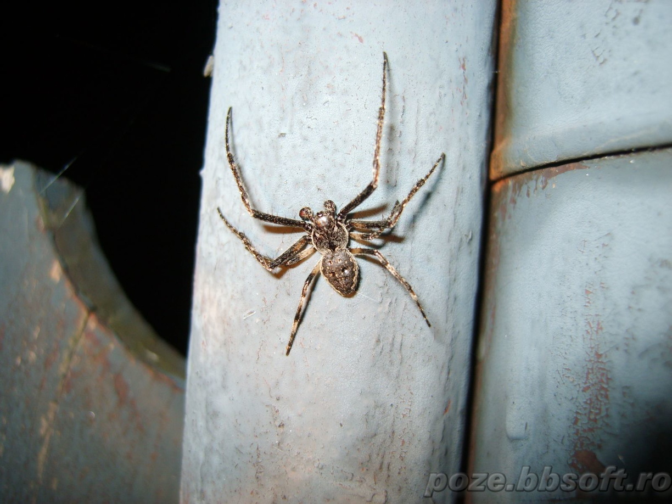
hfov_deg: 52.6
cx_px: 336
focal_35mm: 35
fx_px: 679
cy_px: 252
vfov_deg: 40.7
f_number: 2.8
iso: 100
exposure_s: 1/30
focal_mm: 7.4
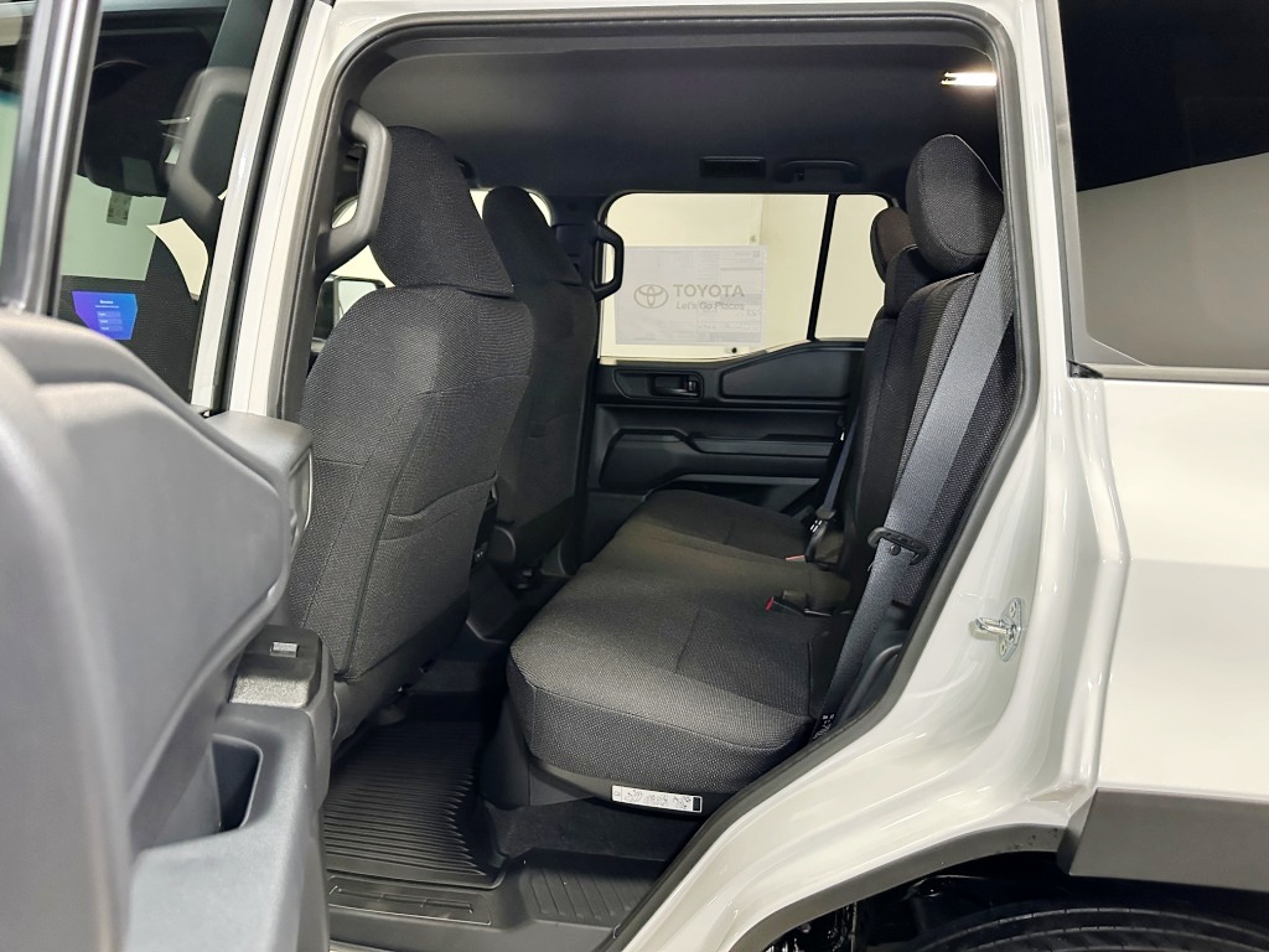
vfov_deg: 56.8
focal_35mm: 24
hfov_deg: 71.6
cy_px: 476
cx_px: 634
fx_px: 880
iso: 800
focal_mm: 6.86
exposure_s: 1/40
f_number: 1.78
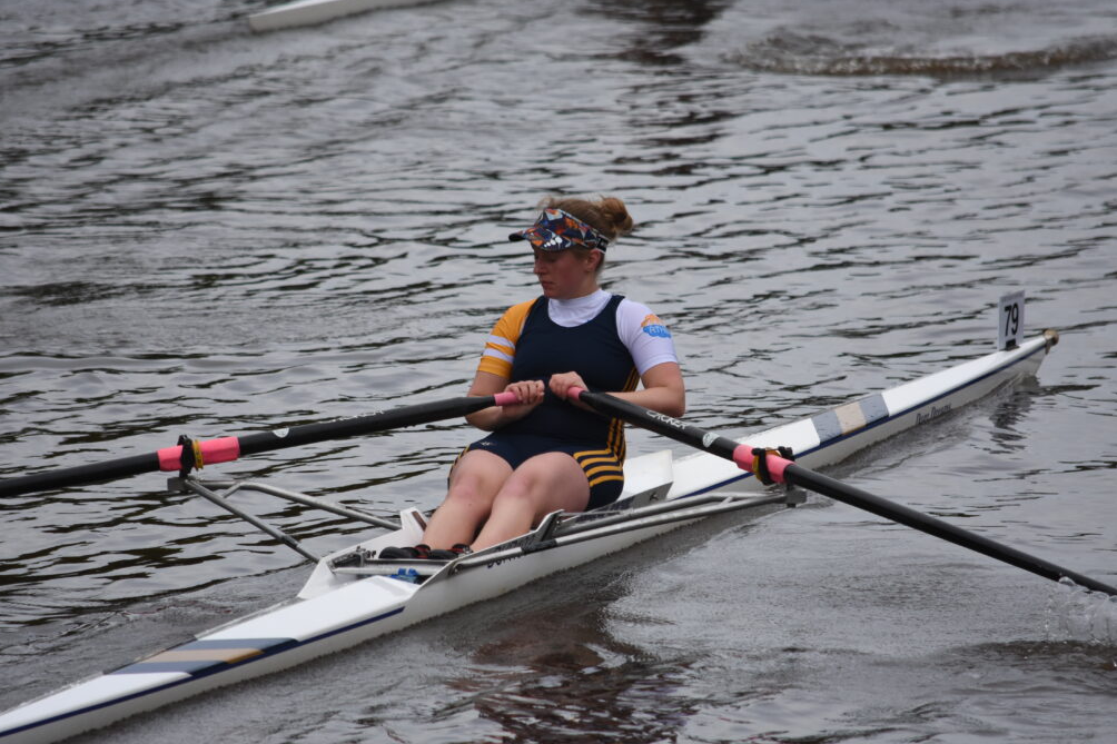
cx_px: 552
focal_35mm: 459
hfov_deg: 4.5
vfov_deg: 3.0
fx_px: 14238
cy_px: 376
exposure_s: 1/2000
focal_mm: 300
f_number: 6.3
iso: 800
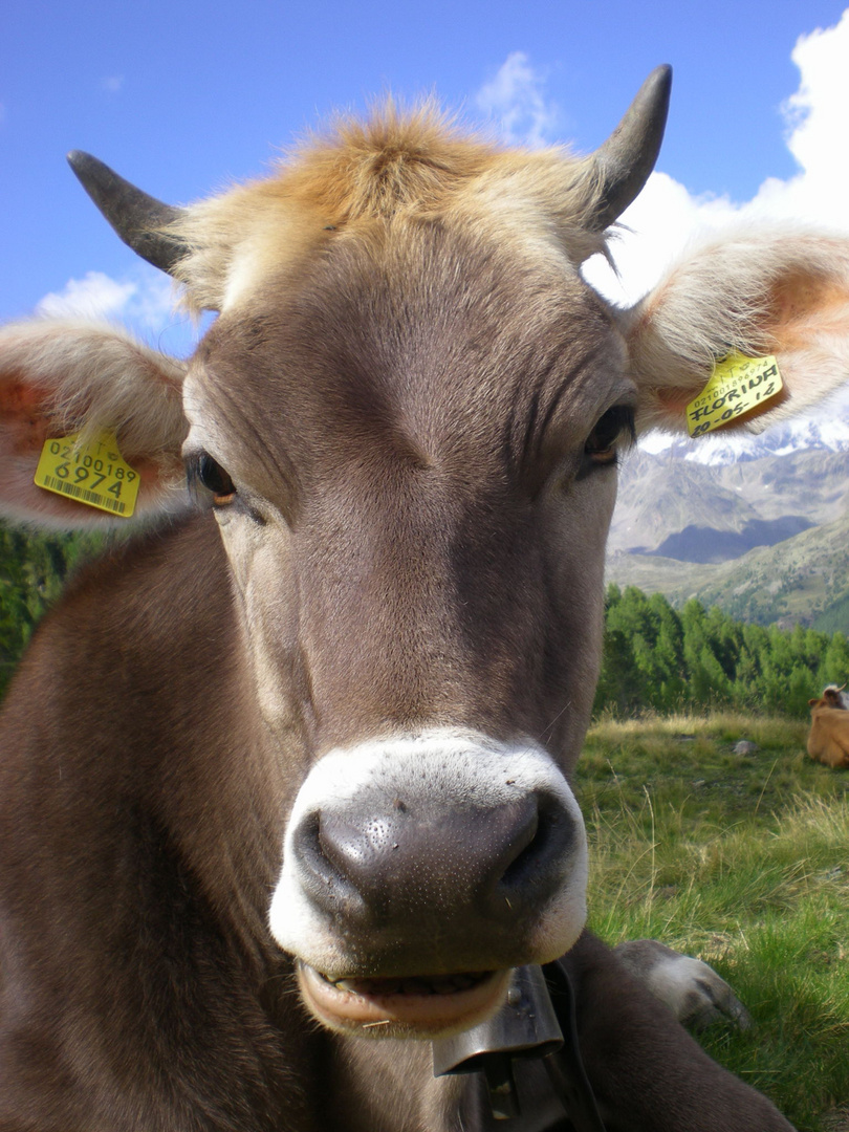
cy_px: 566
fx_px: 1439
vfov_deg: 42.9
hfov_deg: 32.9
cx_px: 424
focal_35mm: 44
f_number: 4.9
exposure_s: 1/163
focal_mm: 7.4
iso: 50
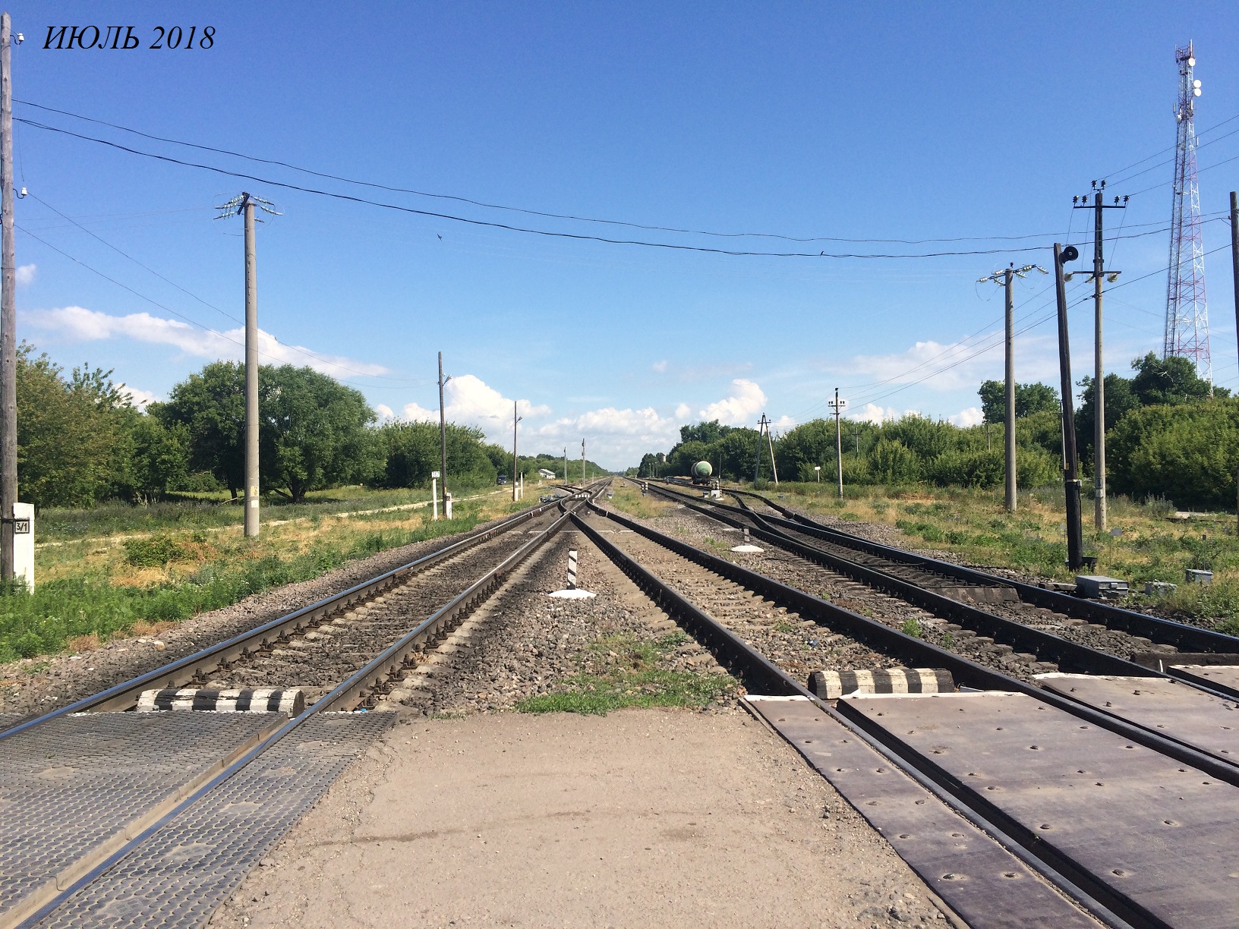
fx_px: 1038
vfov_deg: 48.2
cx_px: 620
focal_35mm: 29
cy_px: 464
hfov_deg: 61.7
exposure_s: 1/2160
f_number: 2.2
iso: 32
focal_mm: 4.15
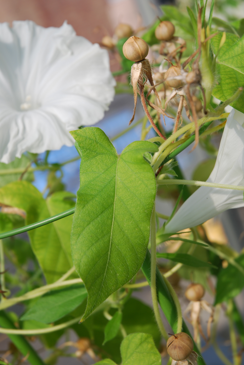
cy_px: 182
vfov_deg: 24.6
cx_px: 122
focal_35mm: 82
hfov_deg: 16.6
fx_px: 836
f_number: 8
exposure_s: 1/200
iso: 100
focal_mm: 55
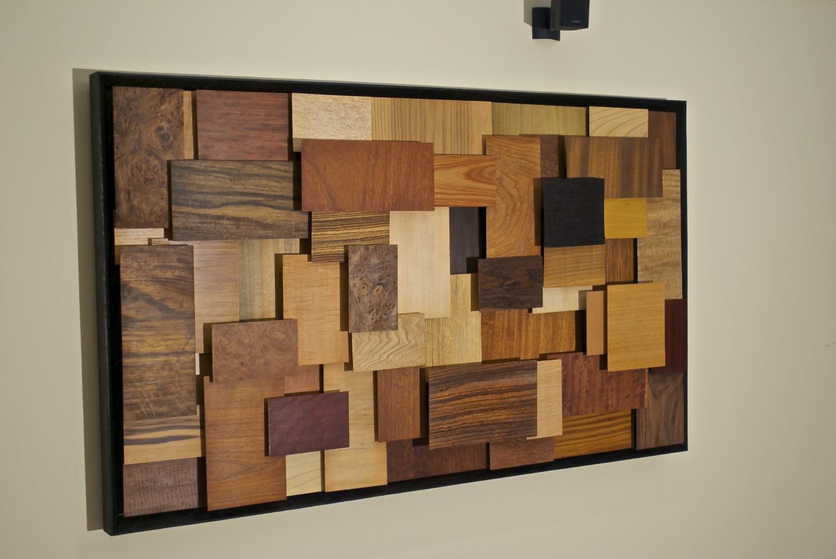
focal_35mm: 51
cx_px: 418
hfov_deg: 38.8
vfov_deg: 26.5
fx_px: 1186
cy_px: 280
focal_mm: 34
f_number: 5
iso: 720
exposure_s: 1/30
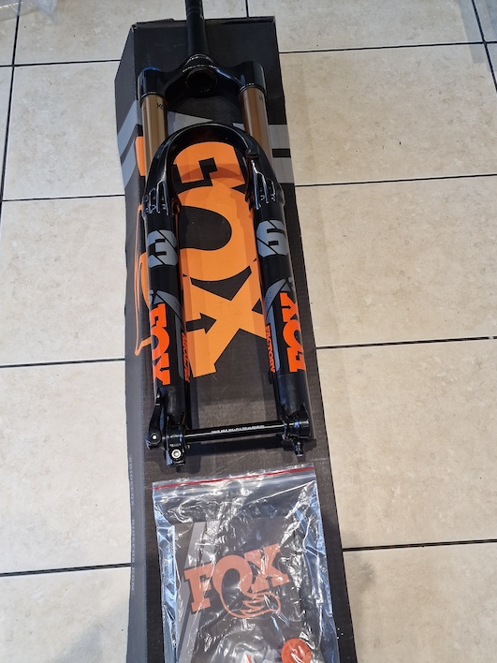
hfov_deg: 53.1
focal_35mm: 26
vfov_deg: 67.0
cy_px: 374
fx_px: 498
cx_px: 252
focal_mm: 6.4
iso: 160
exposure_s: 1/100
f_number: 1.8
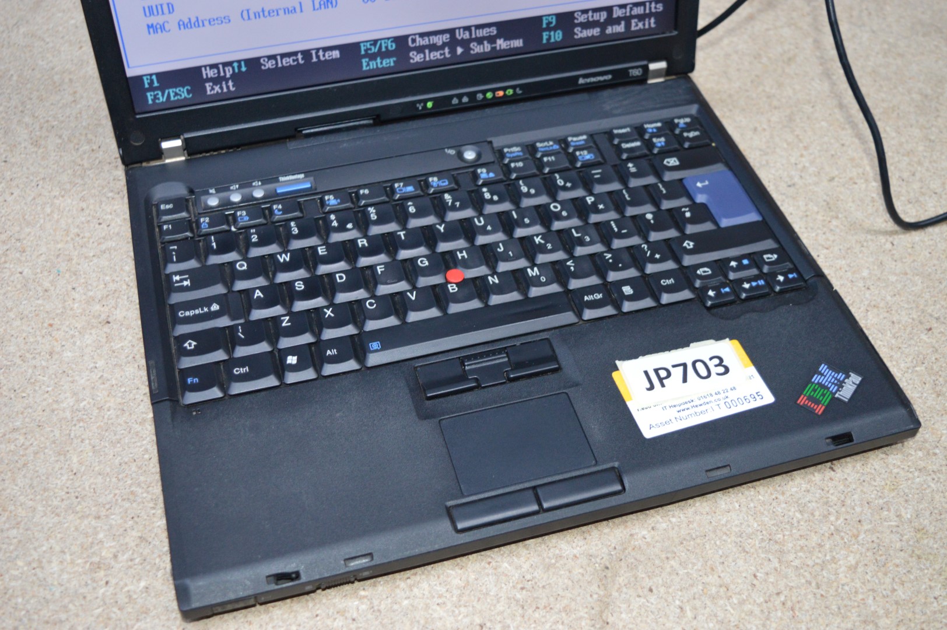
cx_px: 474
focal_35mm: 40
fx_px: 1064
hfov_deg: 48.0
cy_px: 315
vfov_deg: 33.0
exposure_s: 1/60
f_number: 4
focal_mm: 27
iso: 1250
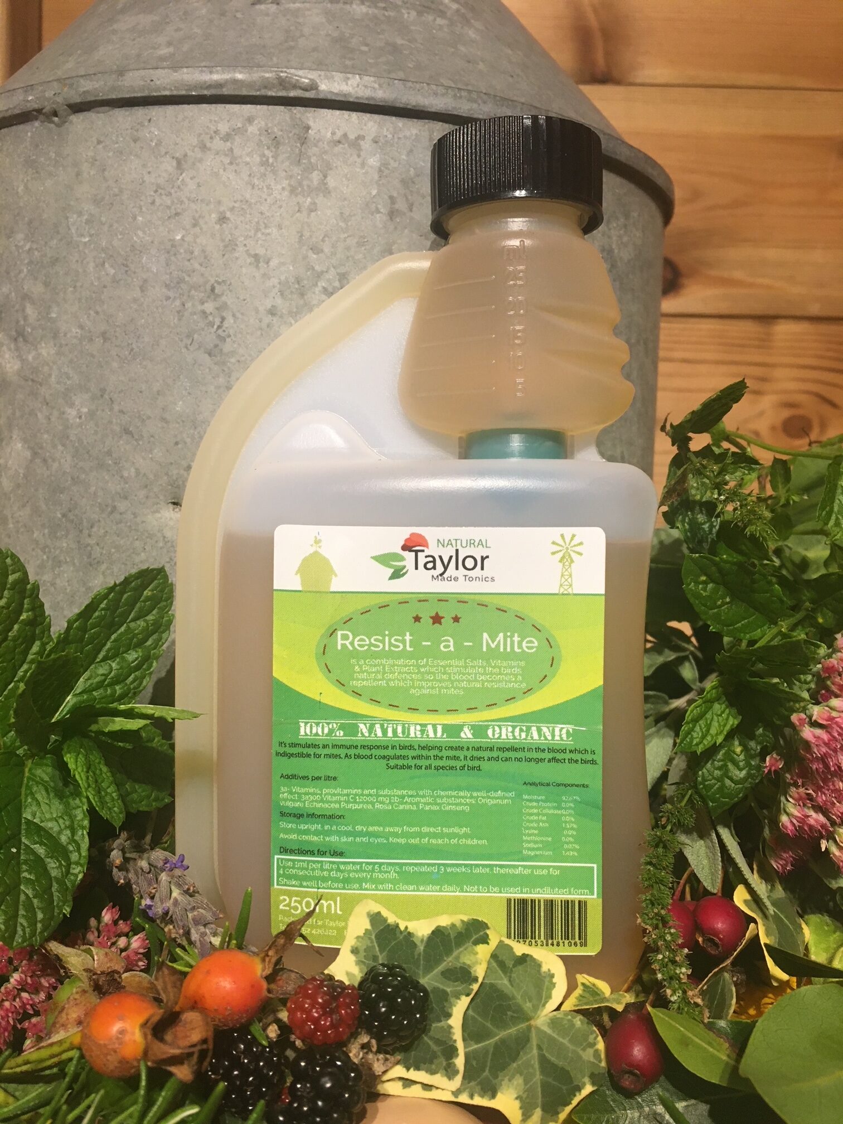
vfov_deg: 61.7
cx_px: 422
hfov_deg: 48.2
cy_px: 562
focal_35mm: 29
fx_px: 942
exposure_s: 1/33
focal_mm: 4.15
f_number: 2.2
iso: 125
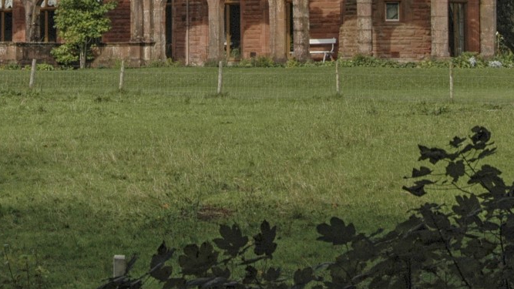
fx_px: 2603
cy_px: -89
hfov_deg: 11.3
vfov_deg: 6.3
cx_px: 149
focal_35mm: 191
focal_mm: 50
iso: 200
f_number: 10
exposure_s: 1/400
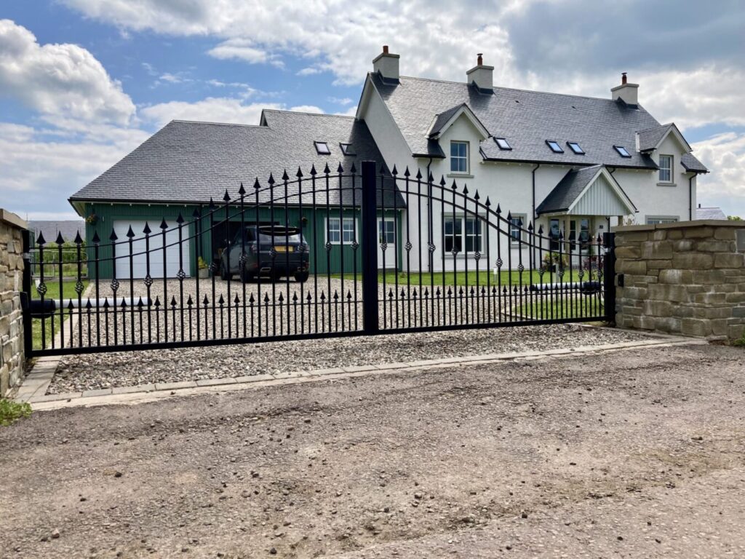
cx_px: 372
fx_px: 603
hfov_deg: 63.4
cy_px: 280
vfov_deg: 49.7
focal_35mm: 28
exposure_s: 1/3003
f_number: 1.8
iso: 25
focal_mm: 3.99
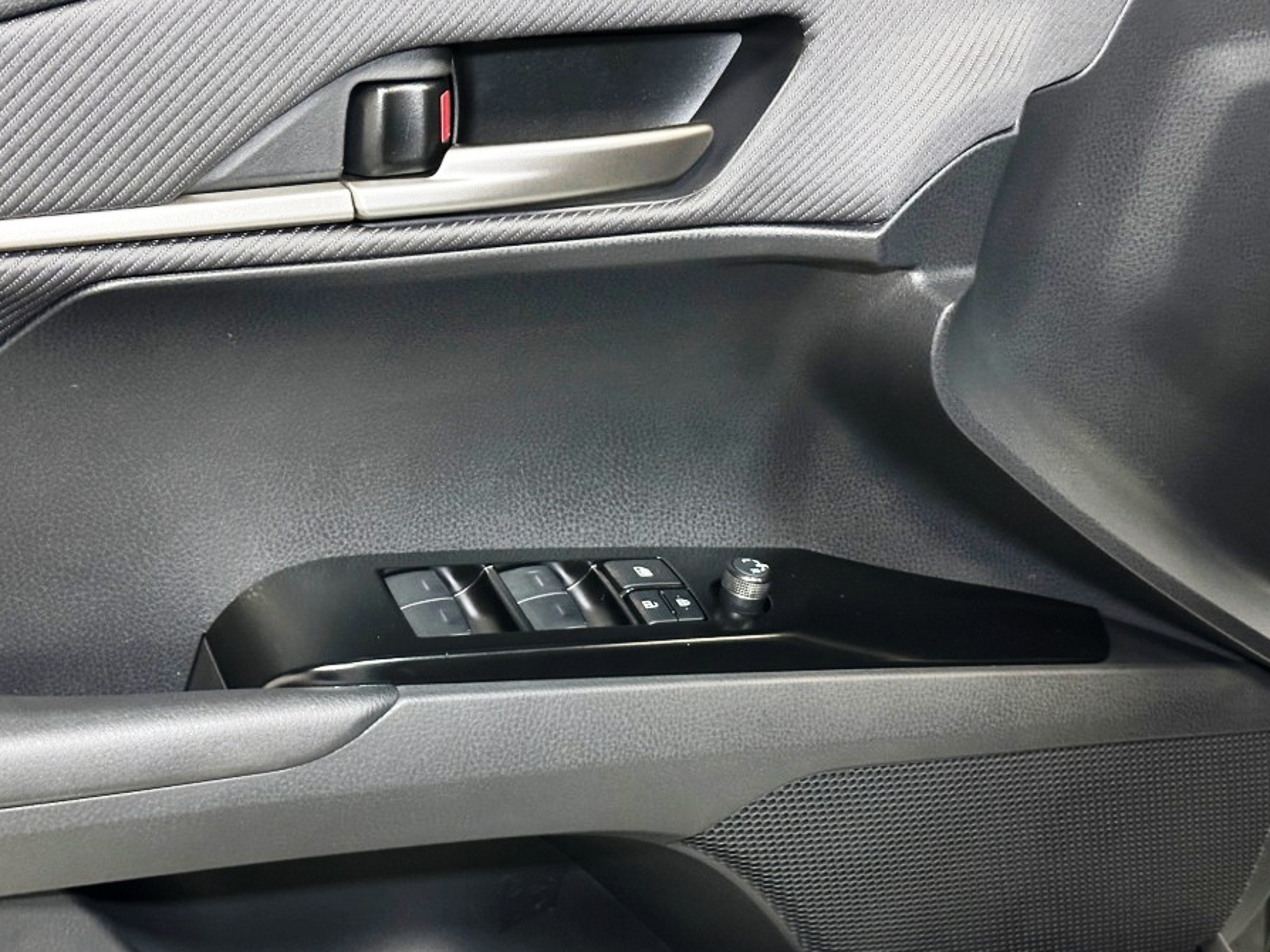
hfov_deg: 34.9
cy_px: 422
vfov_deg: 26.5
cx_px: 561
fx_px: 2017
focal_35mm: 55
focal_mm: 6.86
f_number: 1.78
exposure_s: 1/30
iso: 640
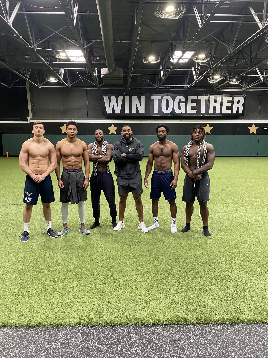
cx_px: 130
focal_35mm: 27
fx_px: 279
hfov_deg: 51.3
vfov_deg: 65.3
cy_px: 185
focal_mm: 4.25
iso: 160
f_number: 1.8
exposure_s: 1/60
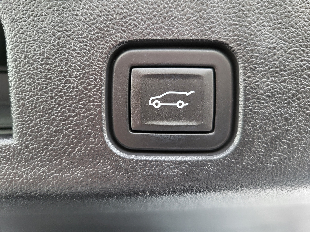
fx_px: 233
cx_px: 155
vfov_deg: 53.1
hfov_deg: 67.3
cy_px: 116
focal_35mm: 26
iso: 250
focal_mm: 5.4
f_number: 1.8
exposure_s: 1/60
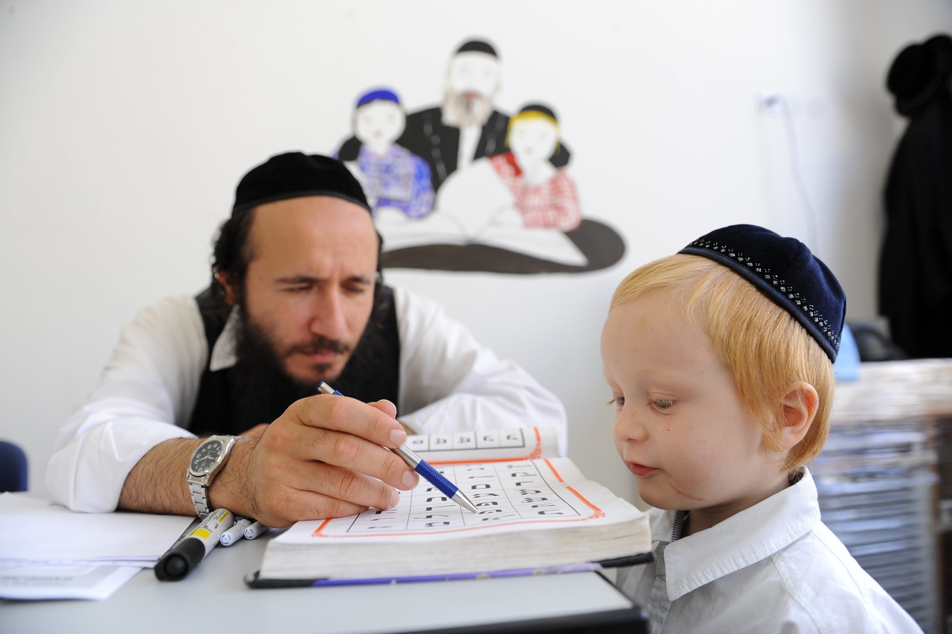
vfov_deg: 53.1
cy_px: 317
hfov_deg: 73.8
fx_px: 634
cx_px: 476
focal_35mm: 24
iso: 500
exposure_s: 1/400
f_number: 3.2
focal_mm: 24
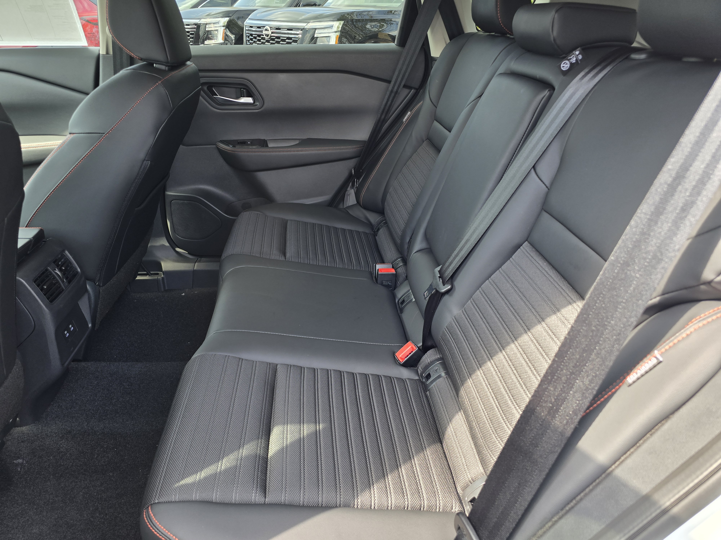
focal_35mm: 23
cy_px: 270
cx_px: 360
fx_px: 479
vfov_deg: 58.9
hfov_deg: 73.9
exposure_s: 1/180
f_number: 1.7
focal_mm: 6.3
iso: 64
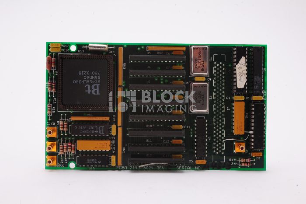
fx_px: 425
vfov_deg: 27.0
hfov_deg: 39.6
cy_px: 102
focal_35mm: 50
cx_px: 153
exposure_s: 1/160
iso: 320
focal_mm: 50
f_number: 14
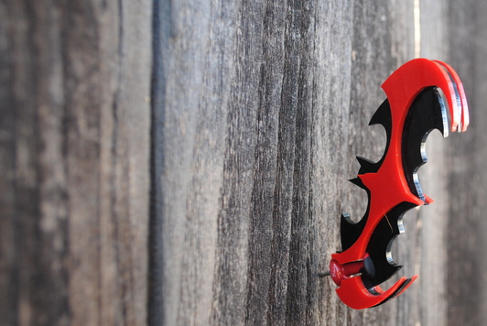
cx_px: 371
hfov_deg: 37.8
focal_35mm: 51
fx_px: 691
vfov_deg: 26.5
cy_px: 184
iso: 200
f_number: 4.5
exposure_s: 1/80
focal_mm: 18
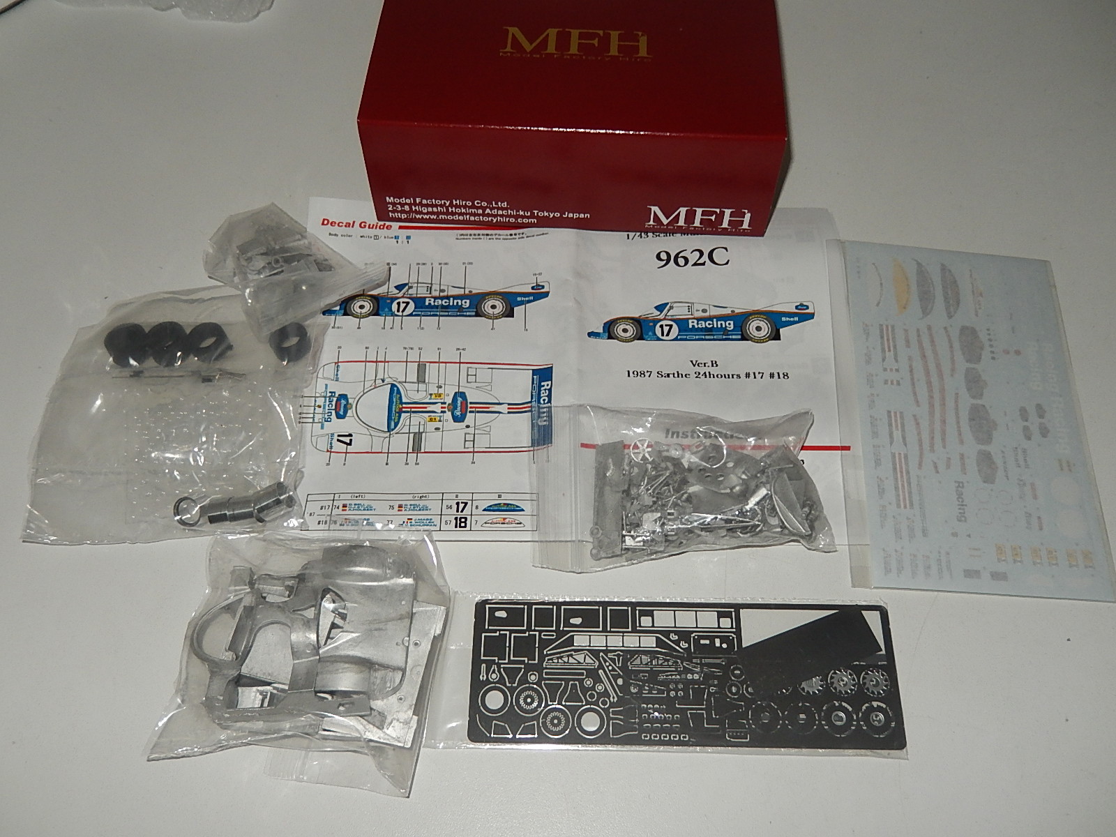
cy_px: 418
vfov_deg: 44.2
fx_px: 1032
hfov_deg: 56.8
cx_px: 558
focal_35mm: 32
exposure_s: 1/30
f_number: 3.8
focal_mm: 5.7
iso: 200
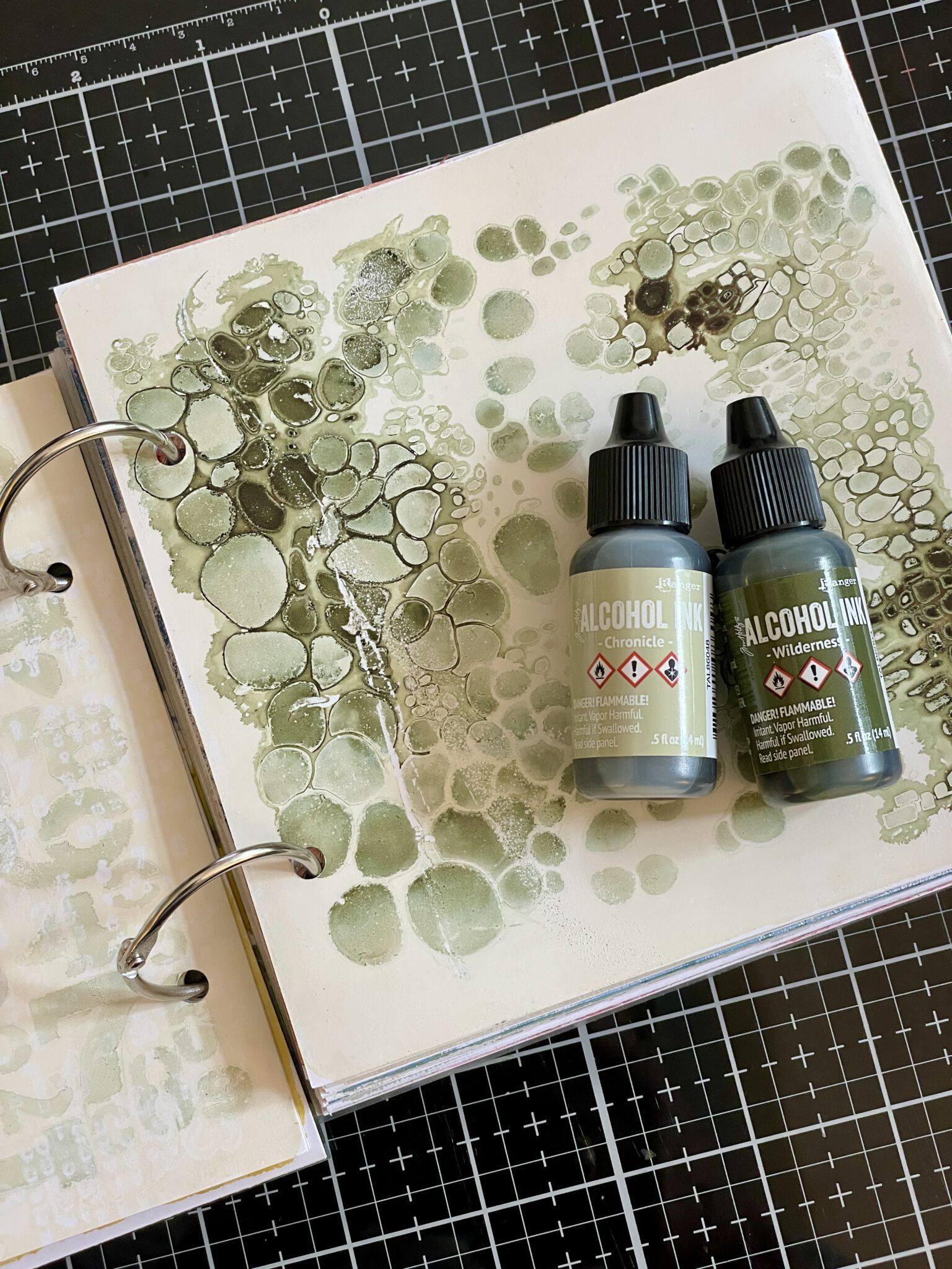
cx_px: 476
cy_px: 634
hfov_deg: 28.0
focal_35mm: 52
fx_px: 1907
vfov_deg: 36.8
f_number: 2
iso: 250
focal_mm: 6
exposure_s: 1/44
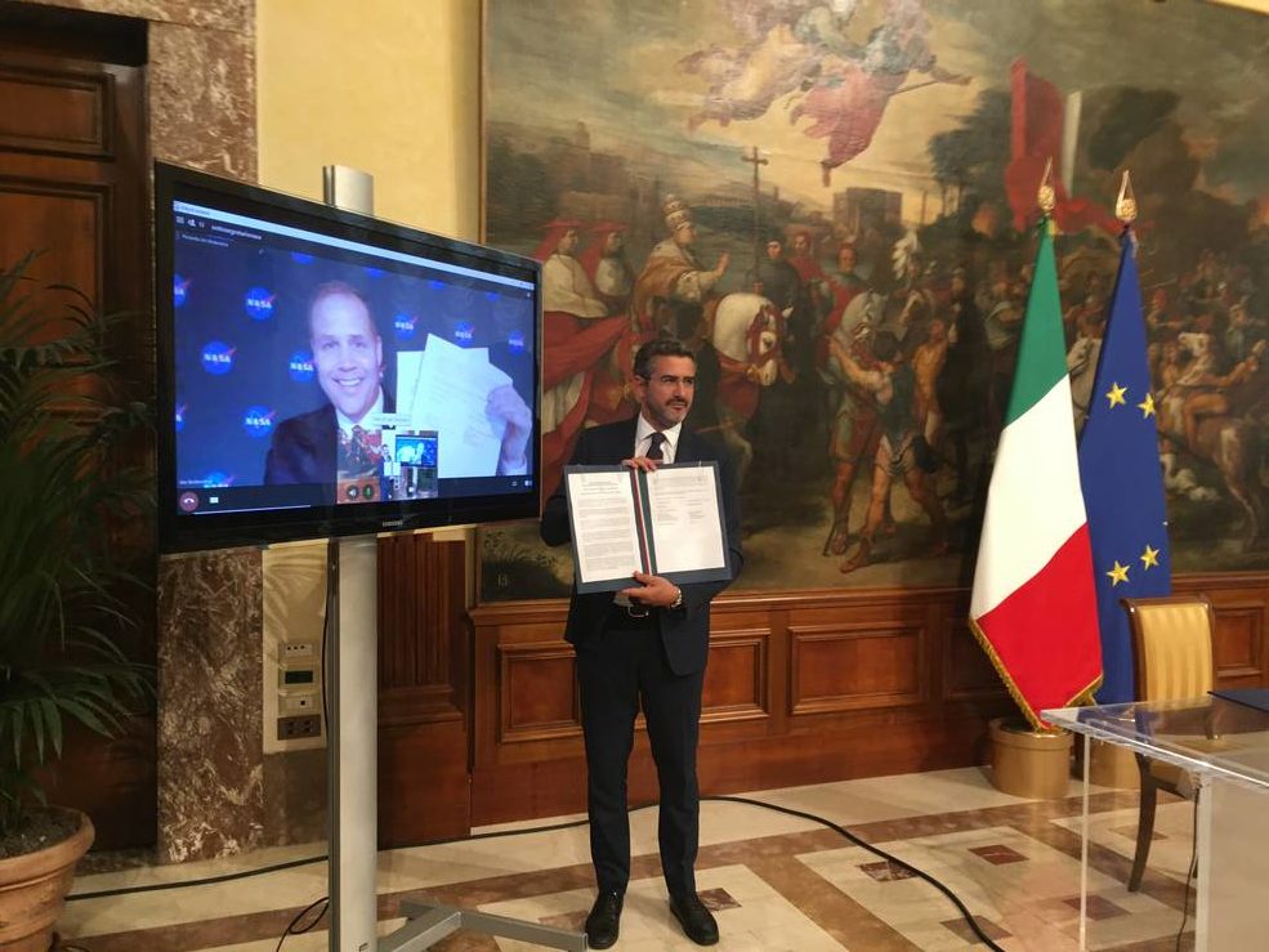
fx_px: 1063
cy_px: 476
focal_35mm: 29
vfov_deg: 48.2
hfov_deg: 61.7
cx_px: 634
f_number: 2.2
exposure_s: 1/33
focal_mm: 4.15
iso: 50
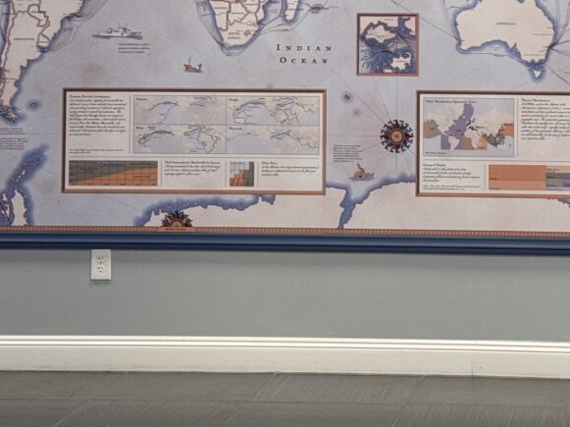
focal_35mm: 127
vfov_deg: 11.4
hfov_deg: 15.4
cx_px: 480
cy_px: -93
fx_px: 2090
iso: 100
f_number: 1.78
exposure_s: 1/42
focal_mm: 6.86
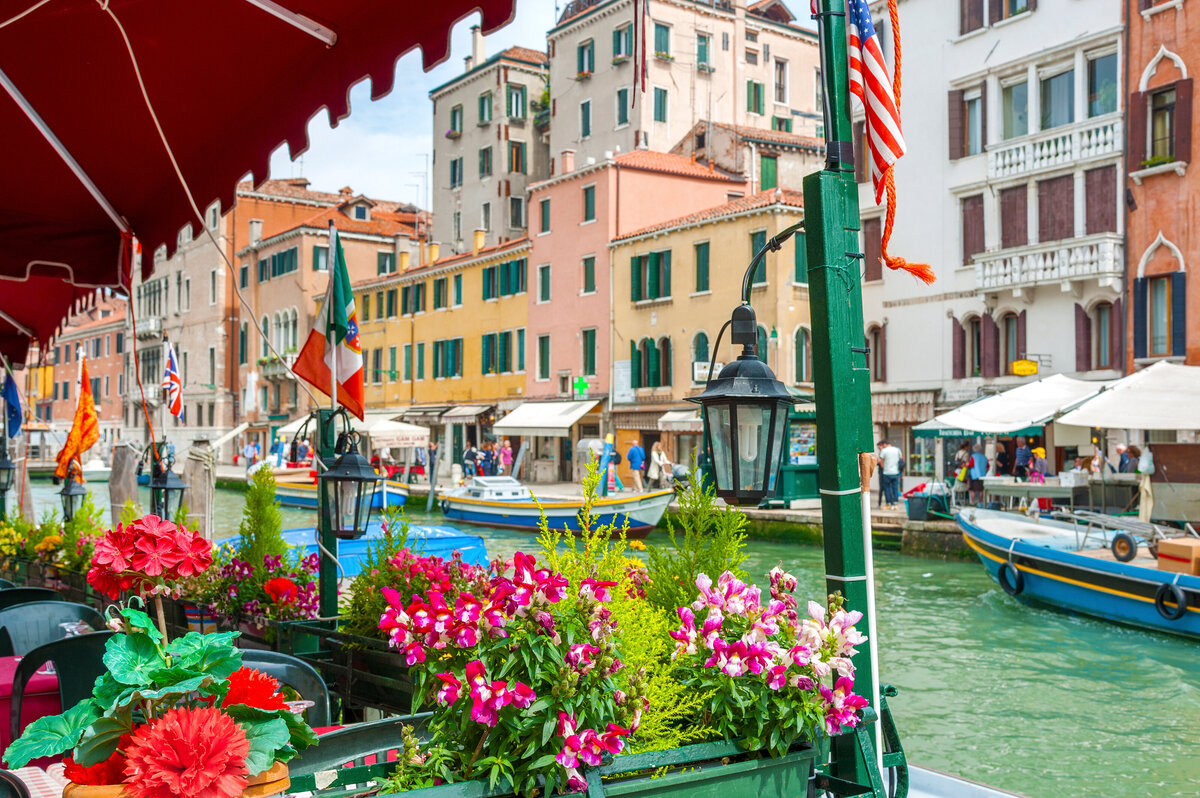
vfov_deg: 37.8
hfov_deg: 54.5
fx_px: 1166
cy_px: 399
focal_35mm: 35
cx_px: 600
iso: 200
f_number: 11
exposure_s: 1/125
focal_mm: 35
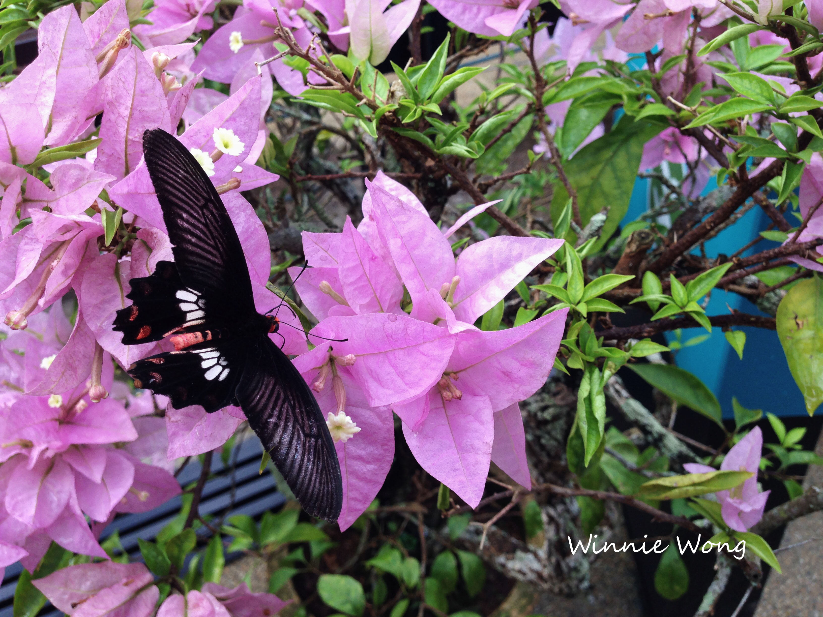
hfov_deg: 55.4
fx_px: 785
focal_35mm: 33
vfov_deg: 42.9
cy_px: 308
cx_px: 412
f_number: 2.4
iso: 50
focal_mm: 4.12
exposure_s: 1/120
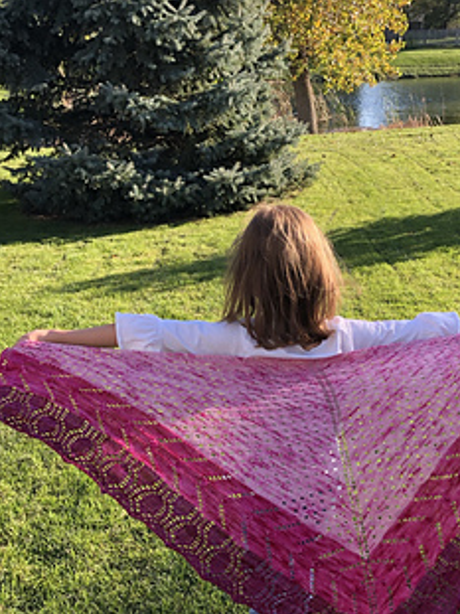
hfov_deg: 32.0
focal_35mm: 45
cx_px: 299
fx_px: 798
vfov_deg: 41.9
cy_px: 361
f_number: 1.8
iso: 20
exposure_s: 1/340
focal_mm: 3.99
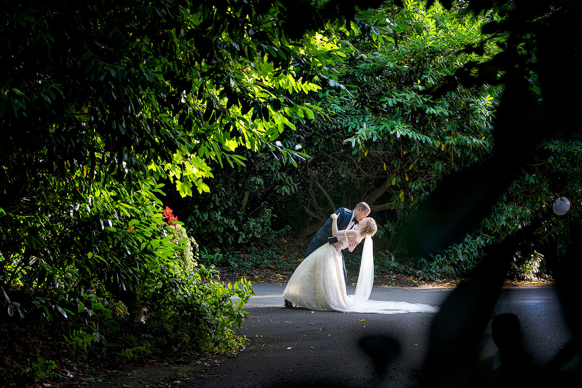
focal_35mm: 75
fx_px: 1212
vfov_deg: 18.2
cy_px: 194
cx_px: 291
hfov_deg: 27.0
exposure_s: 1/160
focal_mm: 75
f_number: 4
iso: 320
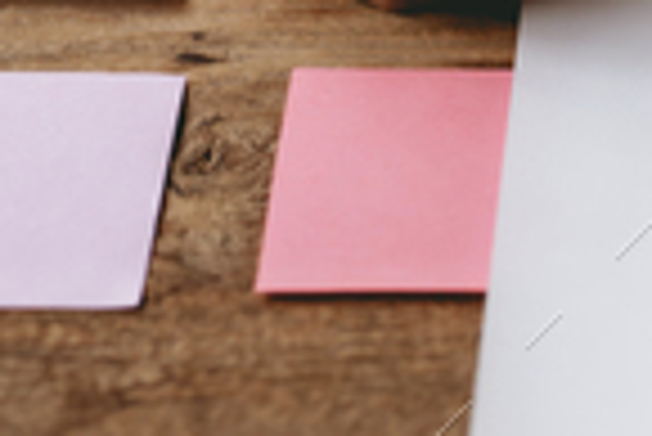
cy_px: -362
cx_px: 746
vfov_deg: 6.6
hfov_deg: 10.0
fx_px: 3680
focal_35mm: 203
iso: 200
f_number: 2.8
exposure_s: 1/250
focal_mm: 50
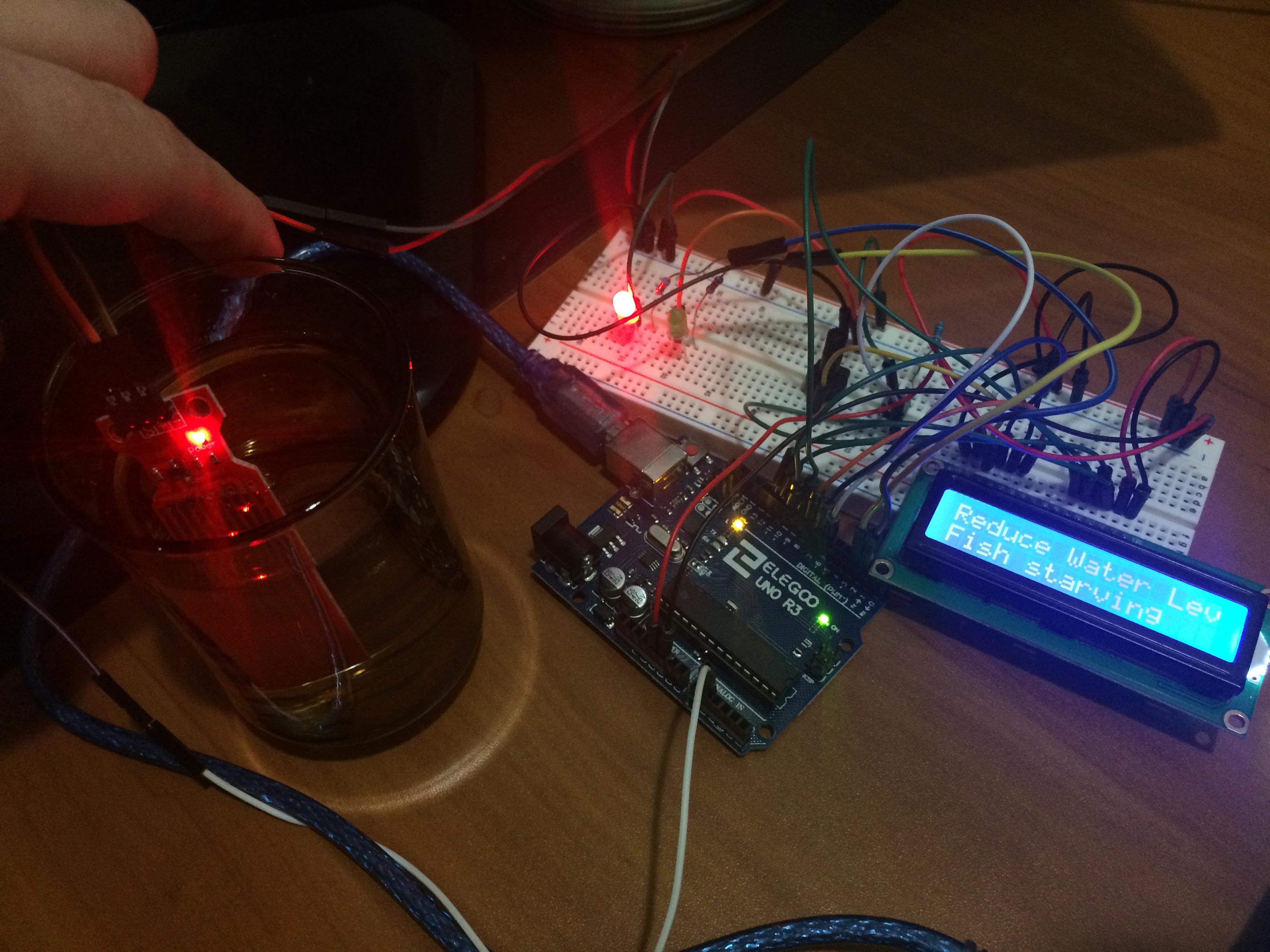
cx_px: 635
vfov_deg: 48.2
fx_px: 1064
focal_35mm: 29
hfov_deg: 61.7
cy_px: 476
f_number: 2.2
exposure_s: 1/30
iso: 200
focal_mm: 4.15
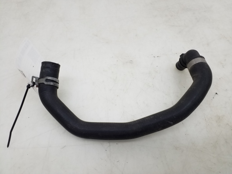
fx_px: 181
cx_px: 116
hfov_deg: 65.3
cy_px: 87
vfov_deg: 51.4
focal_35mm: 27
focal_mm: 3.6
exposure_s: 1/50
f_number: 1.9
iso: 100
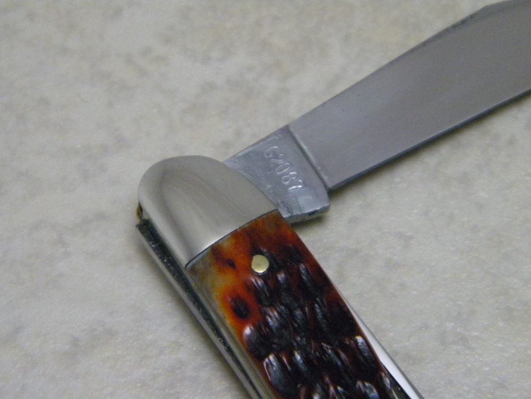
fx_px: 2807
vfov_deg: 8.1
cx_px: 266
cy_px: 200
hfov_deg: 10.8
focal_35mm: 183
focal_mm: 33.1
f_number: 5.2
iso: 800
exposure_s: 1/51.5
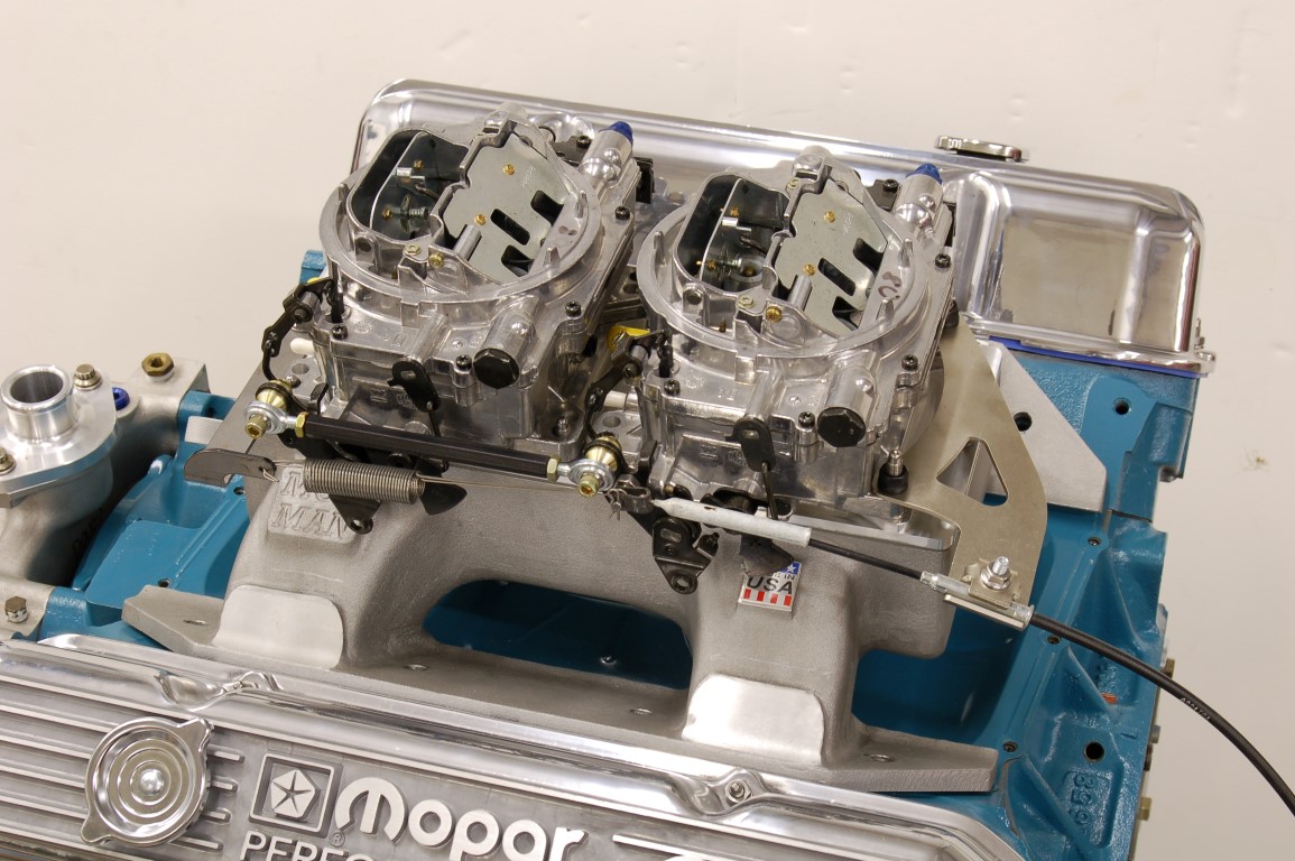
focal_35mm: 66
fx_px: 2372
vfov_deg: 20.6
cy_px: 430
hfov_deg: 30.5
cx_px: 648
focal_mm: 44
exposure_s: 1/2.5
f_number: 10
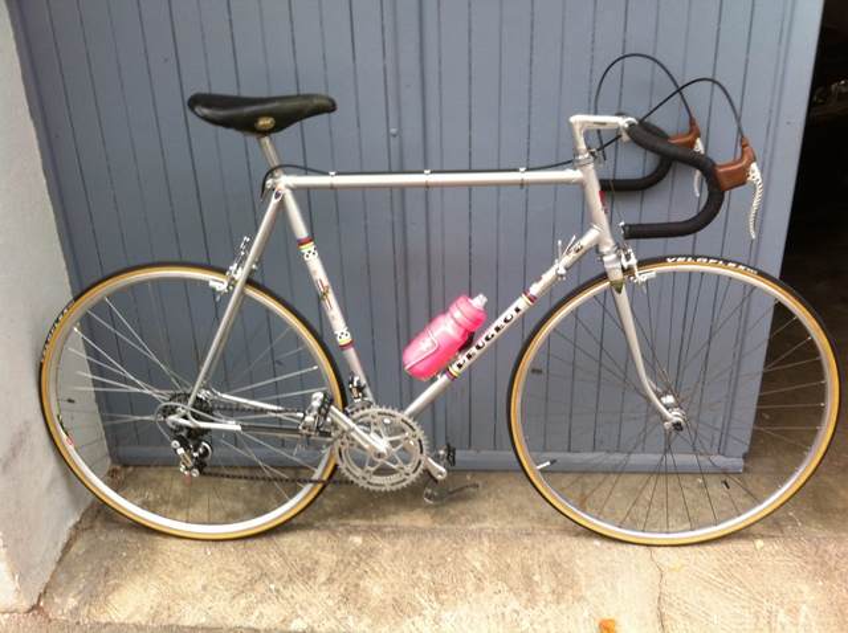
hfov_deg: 52.7
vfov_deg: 40.6
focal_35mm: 35
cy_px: 316
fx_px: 856
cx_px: 424
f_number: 2.8
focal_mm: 3.85
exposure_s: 1/20
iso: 80
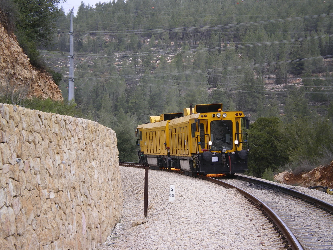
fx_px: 837
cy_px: 125
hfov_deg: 22.5
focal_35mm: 87
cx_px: 166
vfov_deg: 17.0
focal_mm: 14.3
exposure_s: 1/100
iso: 64
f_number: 5.1
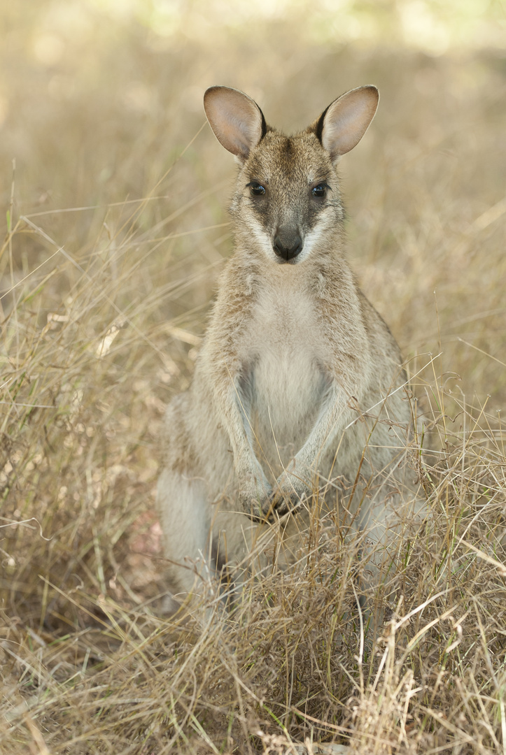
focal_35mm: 174
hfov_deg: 7.9
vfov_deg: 11.8
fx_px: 3658
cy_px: 378
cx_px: 253
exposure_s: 1/90
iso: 200
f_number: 4.5
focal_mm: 116
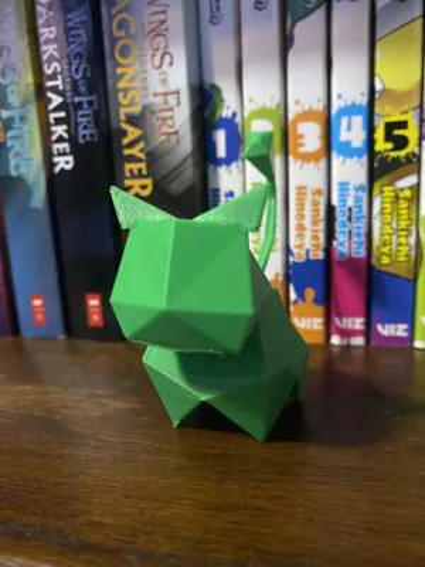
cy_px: 284
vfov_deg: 67.3
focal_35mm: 26
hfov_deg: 53.1
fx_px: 426
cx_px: 212
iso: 800
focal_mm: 4.25
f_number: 1.8
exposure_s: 1/30
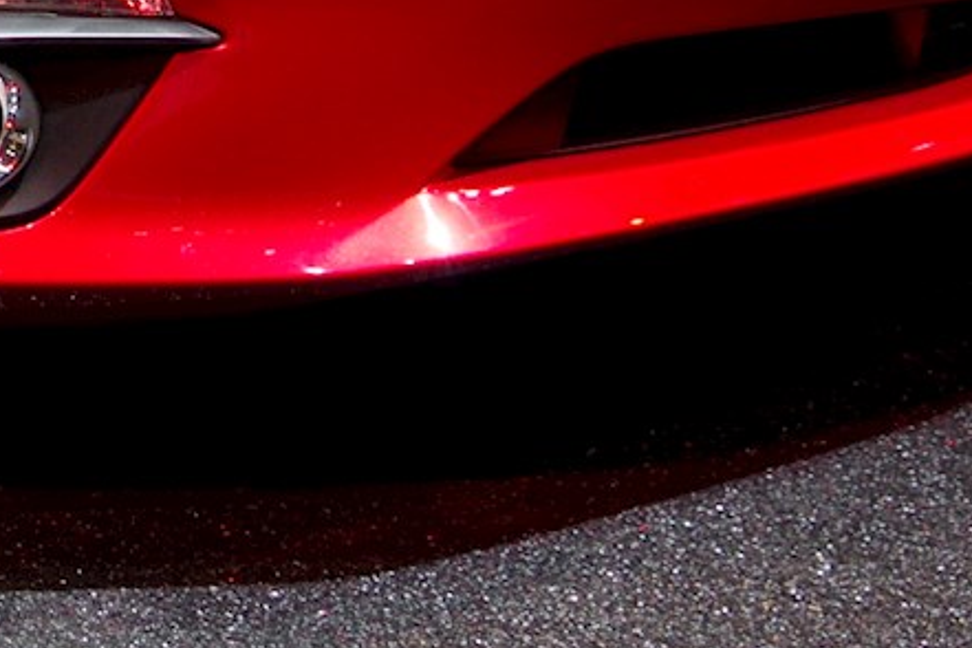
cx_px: -507
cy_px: -665
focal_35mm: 177
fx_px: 4779
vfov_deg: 7.4
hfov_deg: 11.1
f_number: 5.6
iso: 800
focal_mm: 26
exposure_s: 1/80
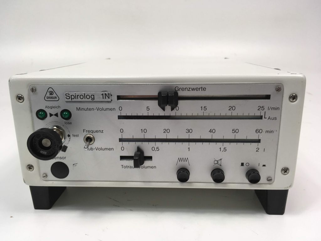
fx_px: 269
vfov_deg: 48.2
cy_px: 120
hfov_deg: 61.7
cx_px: 160
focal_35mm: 29
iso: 32
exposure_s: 1/50
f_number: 2.2
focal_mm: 4.15
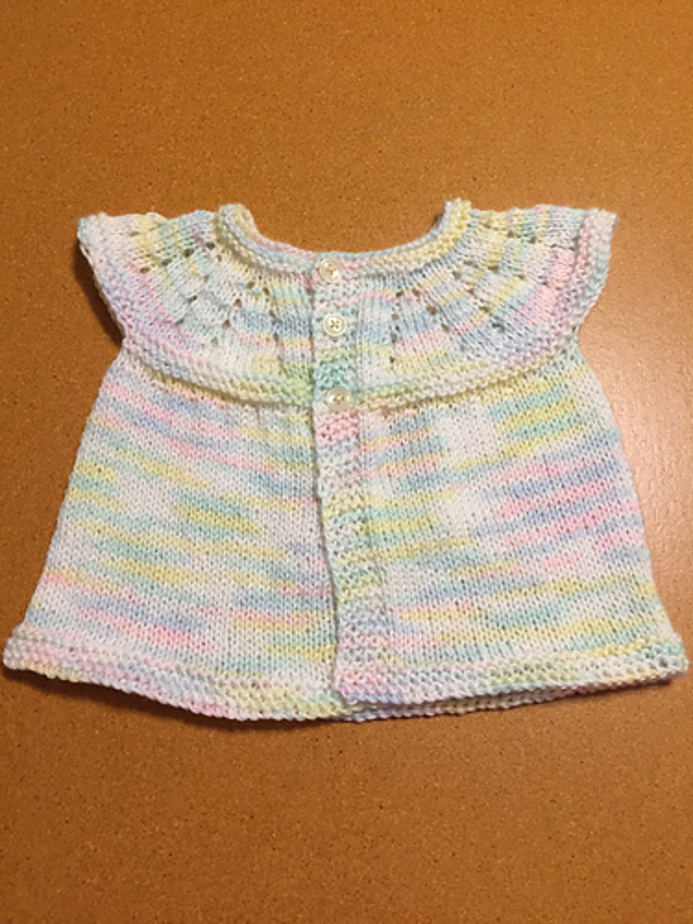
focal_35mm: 29
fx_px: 774
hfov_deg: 48.2
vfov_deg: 61.7
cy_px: 462
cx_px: 346
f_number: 2.2
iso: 125
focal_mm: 4.15
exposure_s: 1/30
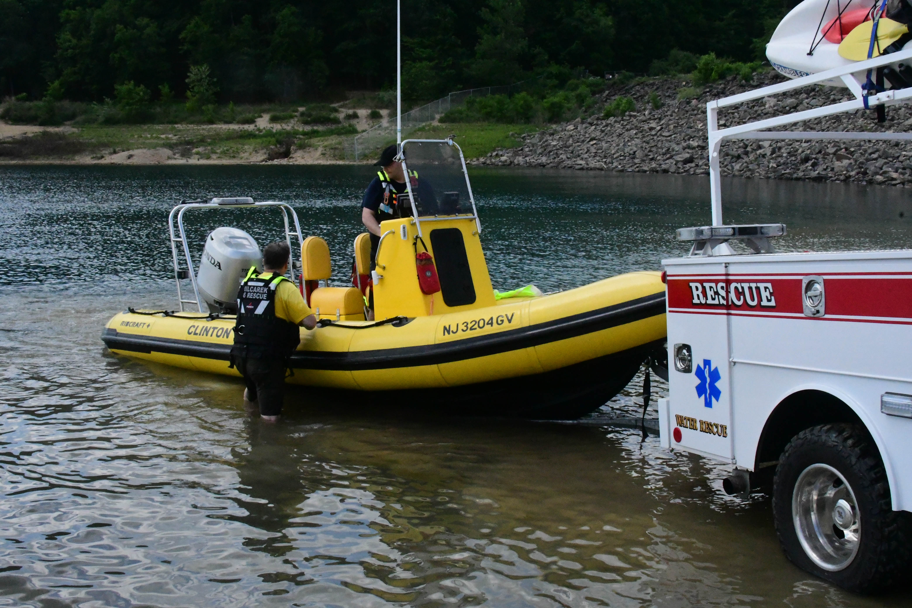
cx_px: 456
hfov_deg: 46.4
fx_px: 1064
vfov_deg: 31.9
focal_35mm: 42
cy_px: 304
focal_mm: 28
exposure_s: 1/2500
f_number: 22
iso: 10000
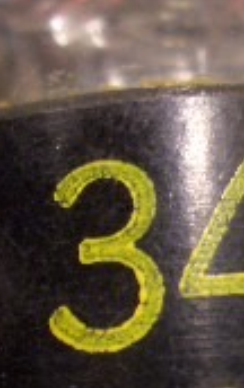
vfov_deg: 15.0
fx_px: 1463
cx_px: 212
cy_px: 354
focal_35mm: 138
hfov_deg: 9.5
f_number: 2.6
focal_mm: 5.8
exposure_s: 1/8
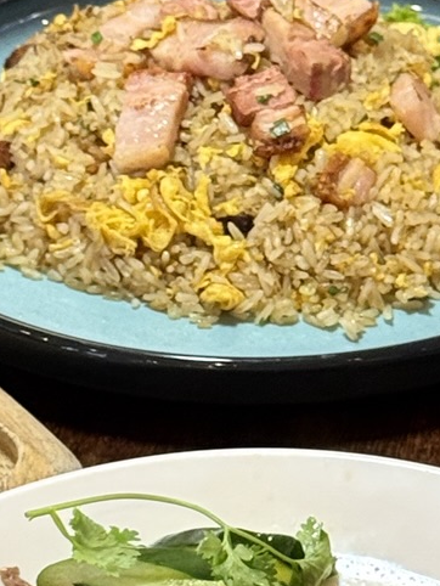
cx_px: 249
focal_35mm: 199
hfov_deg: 7.5
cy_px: 209
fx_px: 3370
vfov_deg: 9.9
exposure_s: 1/33
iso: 250
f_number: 1.78
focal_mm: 6.76
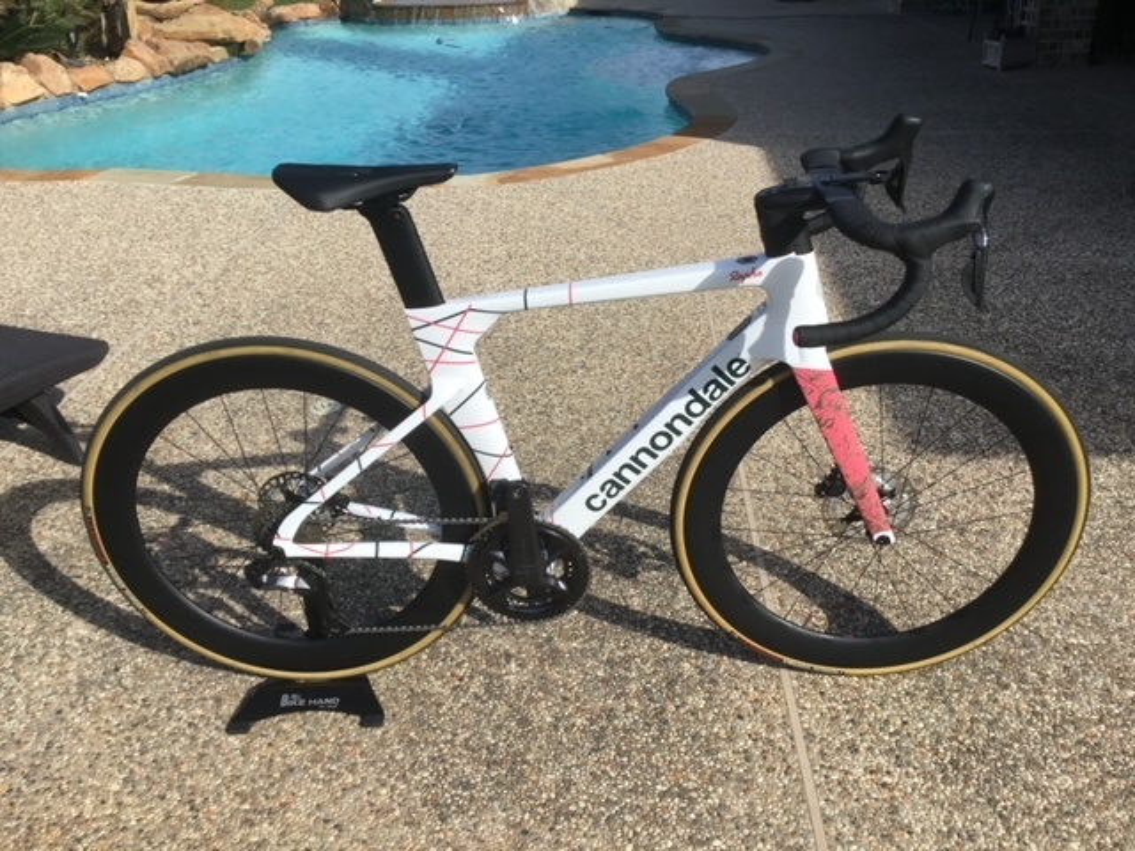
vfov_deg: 45.4
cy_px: 426
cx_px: 568
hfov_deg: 58.4
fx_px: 1016
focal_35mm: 31
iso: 25
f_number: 2.4
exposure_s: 1/1631
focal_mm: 3.3
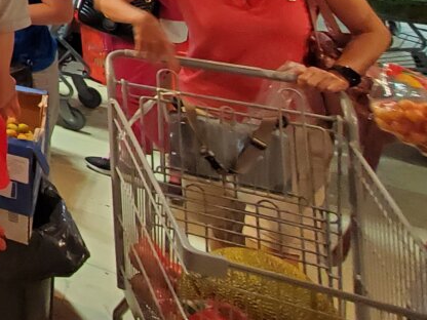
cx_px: -361
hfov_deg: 21.6
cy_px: -163
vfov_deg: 23.3
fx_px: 617
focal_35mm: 50
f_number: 2.2
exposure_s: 1/60
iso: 125
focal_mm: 1.8
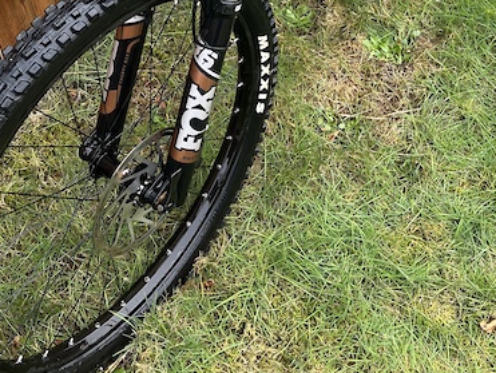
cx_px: 278
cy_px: -102
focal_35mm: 56
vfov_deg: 23.4
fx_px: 803
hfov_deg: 34.3
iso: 50
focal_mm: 5.1
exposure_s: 1/182
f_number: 1.6
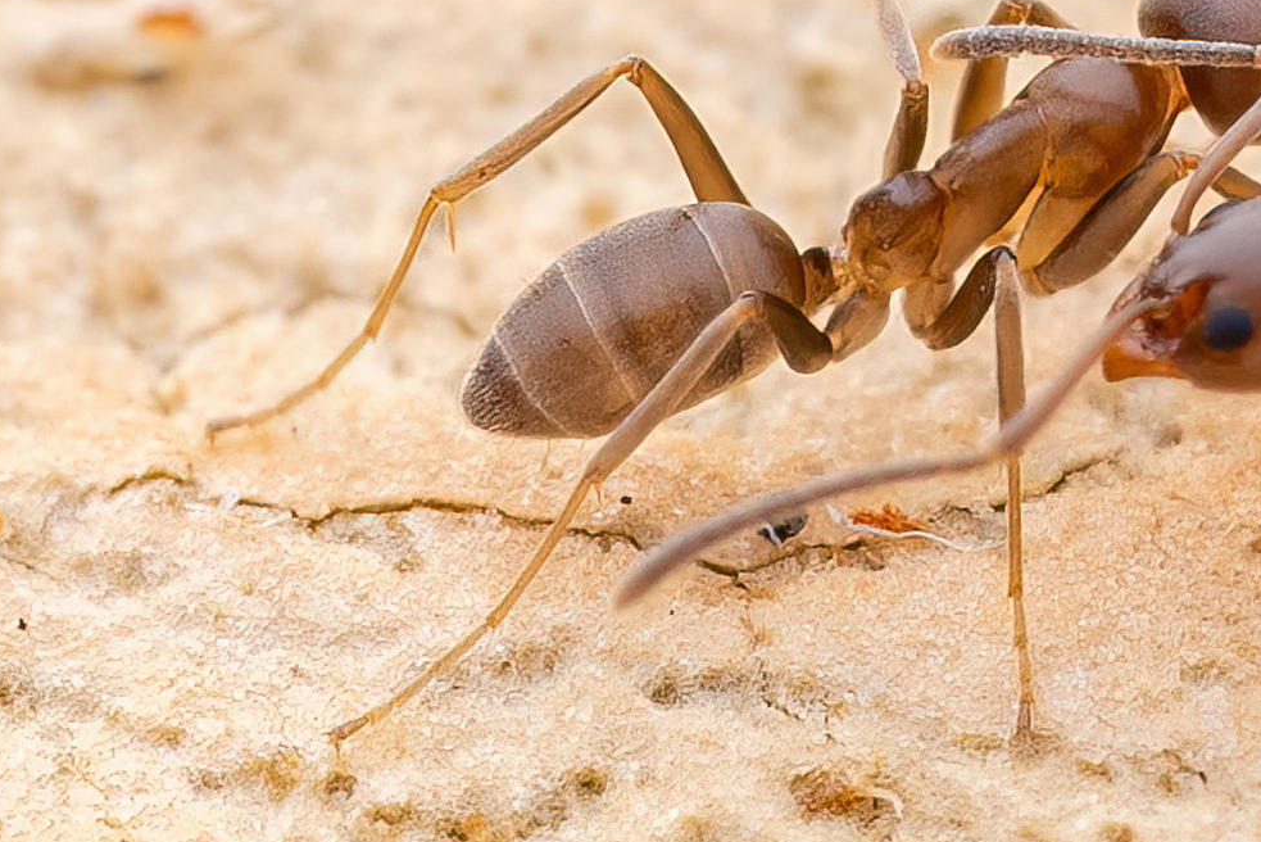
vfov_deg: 5.1
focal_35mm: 267
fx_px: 9355
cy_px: 196
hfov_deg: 7.7
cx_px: 1348
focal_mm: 105
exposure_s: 1/200
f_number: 16
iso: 200
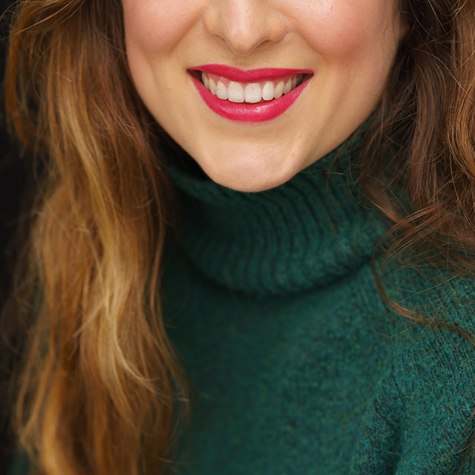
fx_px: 3307
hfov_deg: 8.2
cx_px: 367
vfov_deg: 8.2
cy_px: 202
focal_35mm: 213
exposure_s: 1/400
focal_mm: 105
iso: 100
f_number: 2.2
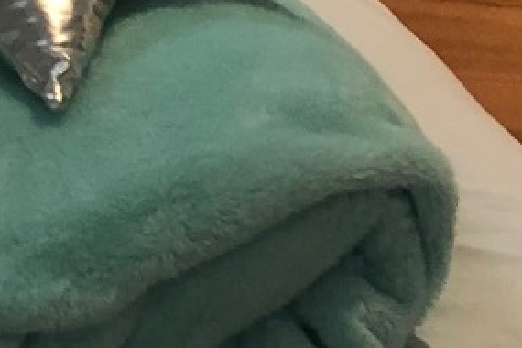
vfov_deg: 6.4
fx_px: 2987
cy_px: -474
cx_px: 760
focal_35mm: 206
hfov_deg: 9.7
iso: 50
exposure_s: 1/17
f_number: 1.8
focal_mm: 3.99
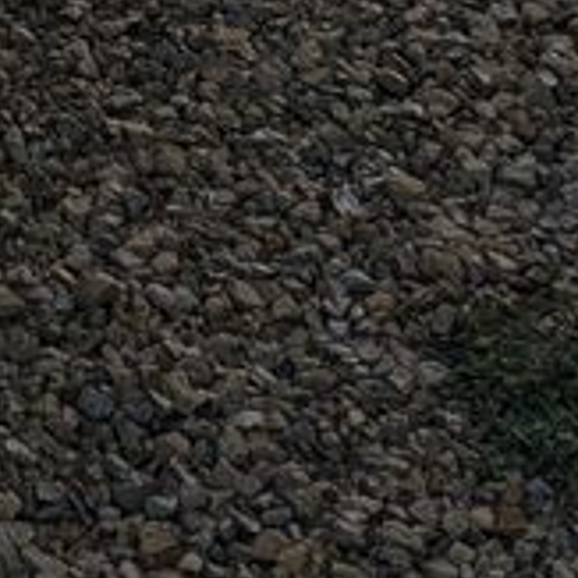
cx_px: -569
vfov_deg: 9.8
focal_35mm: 139
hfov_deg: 11.4
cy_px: -1110
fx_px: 2626
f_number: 1.89
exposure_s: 1/2732
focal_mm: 5.43
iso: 45
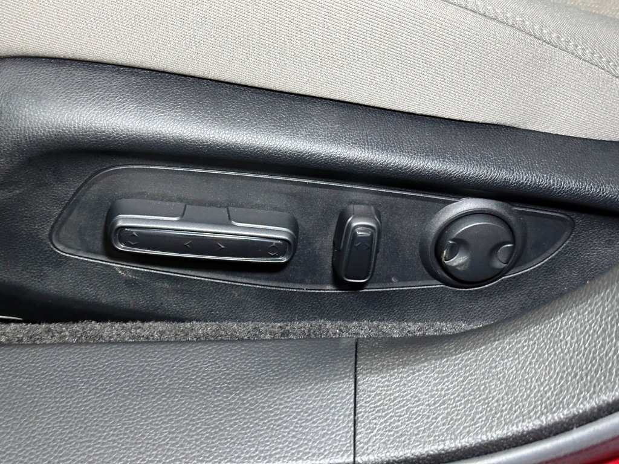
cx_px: 310
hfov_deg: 39.7
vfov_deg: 30.3
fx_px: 858
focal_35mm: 48
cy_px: 232
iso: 500
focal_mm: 6.86
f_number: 1.78
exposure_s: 1/40
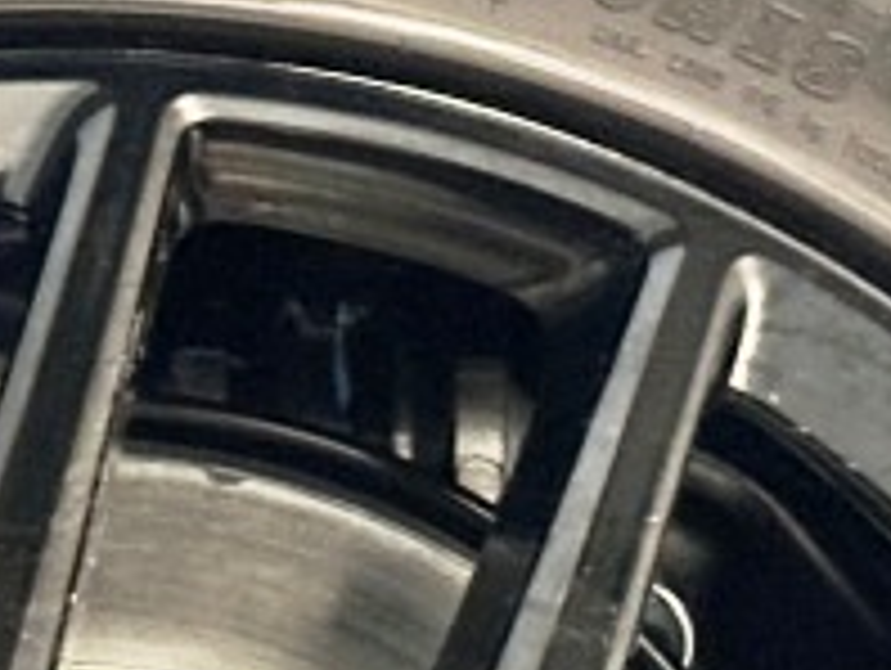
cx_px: 40
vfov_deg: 5.9
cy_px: 1093
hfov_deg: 7.9
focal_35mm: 248
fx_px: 6391
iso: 640
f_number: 1.78
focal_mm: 6.86
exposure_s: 1/20
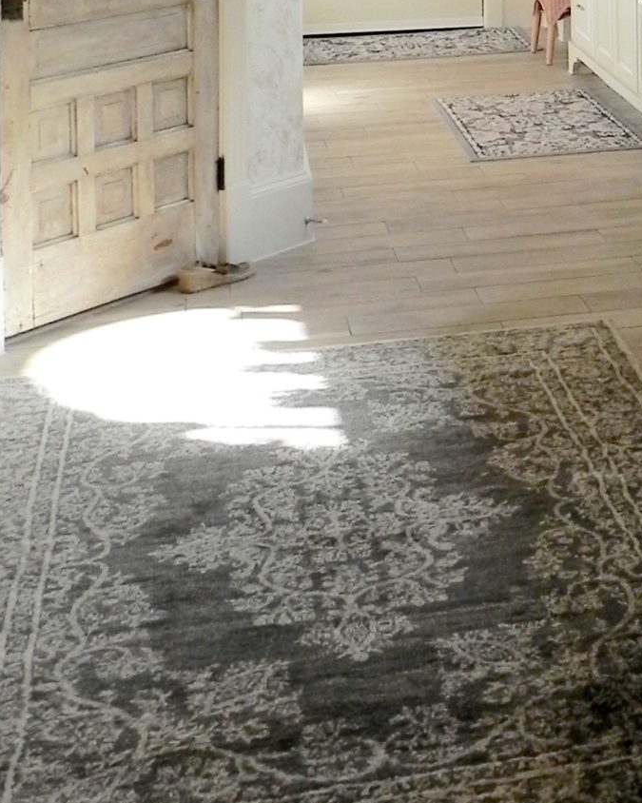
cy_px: -157
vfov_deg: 22.8
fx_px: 1829
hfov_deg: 18.9
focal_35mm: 77
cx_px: 759
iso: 160
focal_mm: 4.6
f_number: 4
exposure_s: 1/127
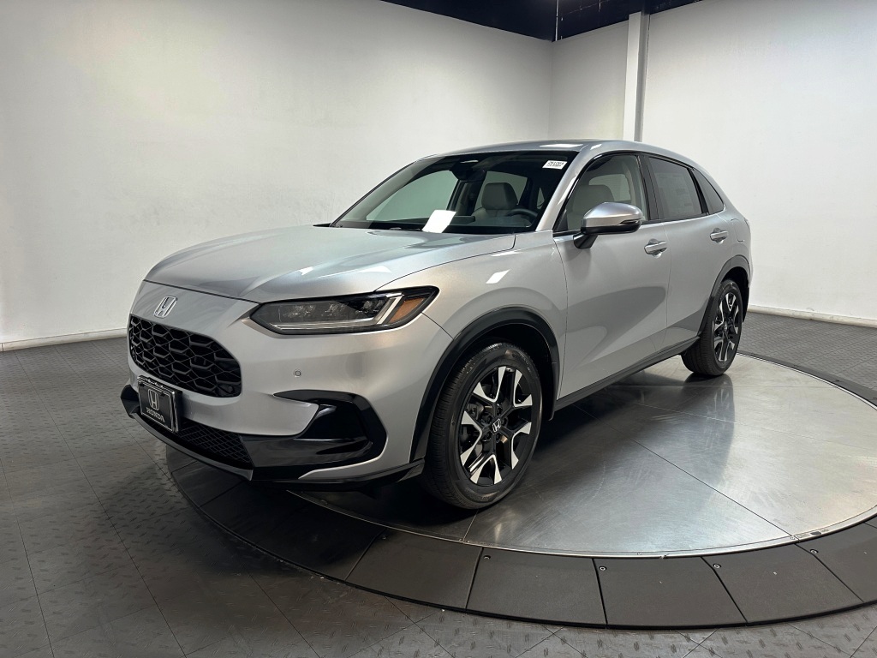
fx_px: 608
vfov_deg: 56.8
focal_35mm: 24
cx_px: 438
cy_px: 329
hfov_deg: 71.6
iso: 200
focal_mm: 6.86
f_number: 1.78
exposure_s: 1/60
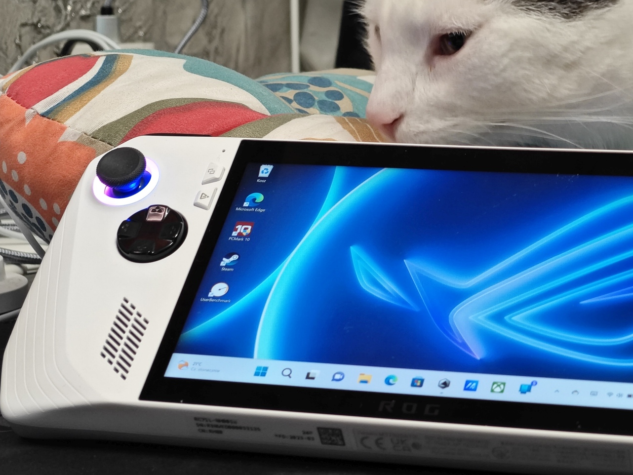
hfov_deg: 16.7
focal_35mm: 117
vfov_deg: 12.7
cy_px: 164
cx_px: 467
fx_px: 2140
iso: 1000
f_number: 2
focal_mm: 10
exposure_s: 1/33.3
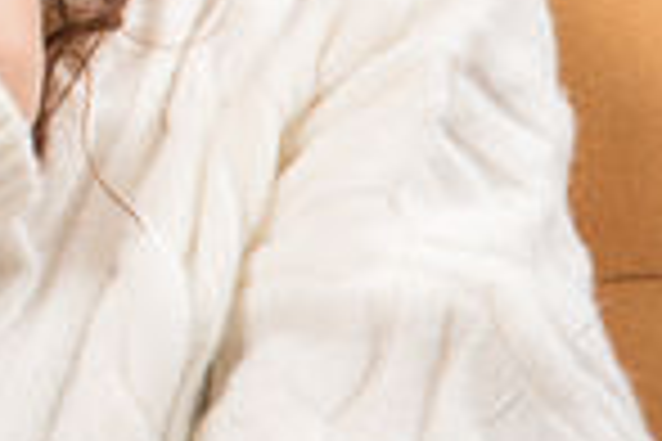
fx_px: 8844
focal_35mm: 481
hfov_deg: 4.2
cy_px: -374
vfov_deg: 2.8
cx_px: -554
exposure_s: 1/60
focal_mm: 120
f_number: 5
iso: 250
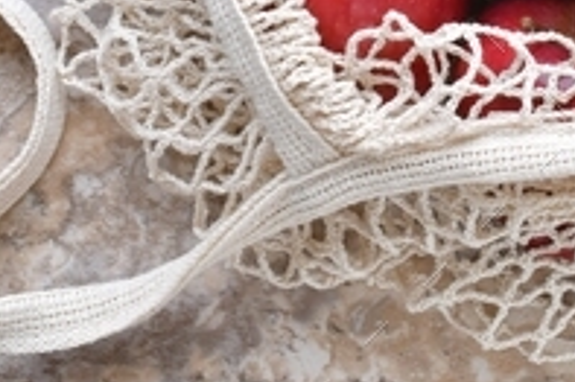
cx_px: 566
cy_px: -174
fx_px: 2873
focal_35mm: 180
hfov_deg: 11.3
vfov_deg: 7.5
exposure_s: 1/320
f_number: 9
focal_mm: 40
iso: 250
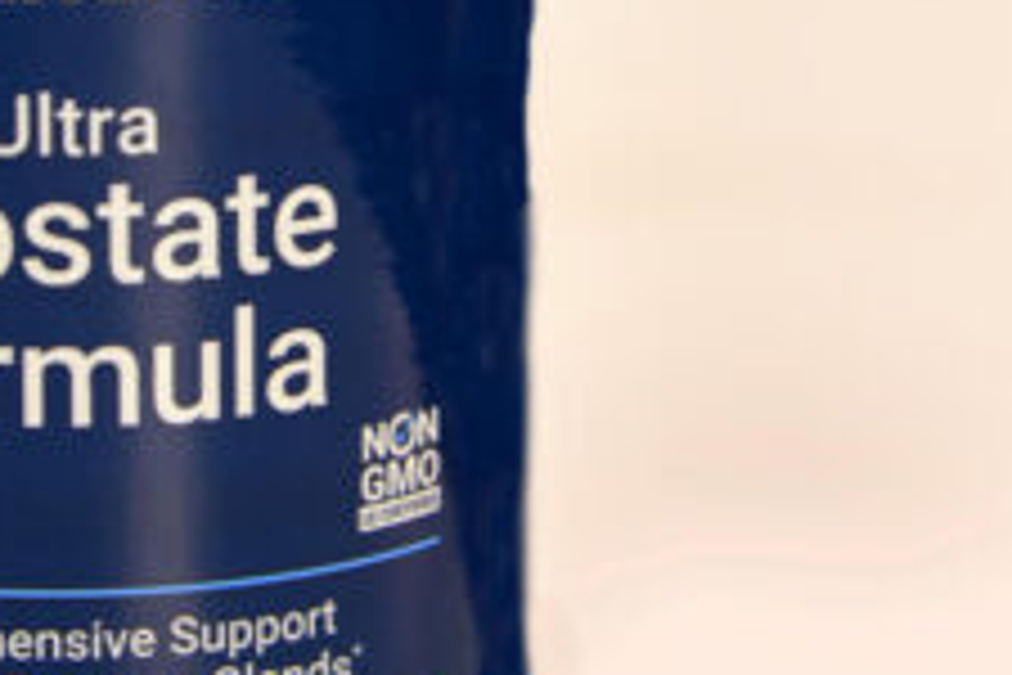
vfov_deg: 4.4
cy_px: 58
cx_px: 121
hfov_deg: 6.5
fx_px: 8826
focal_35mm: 314
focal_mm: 92
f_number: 5.6
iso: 200
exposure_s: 1/160
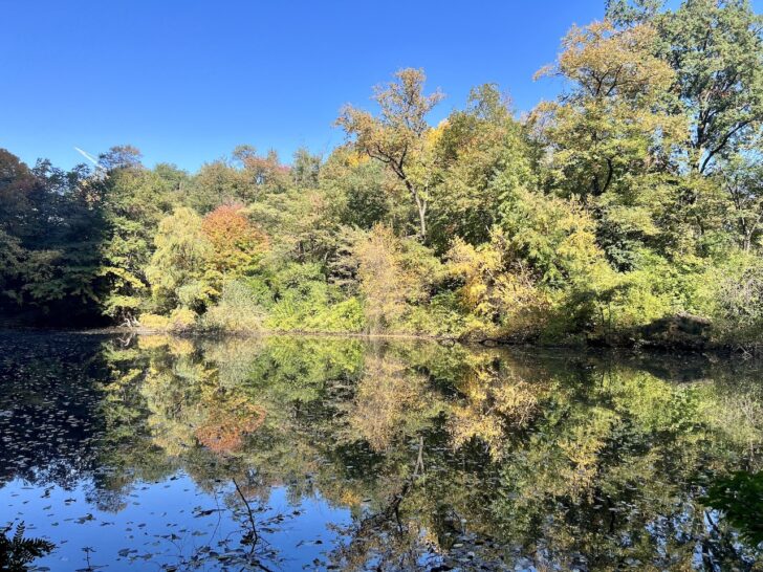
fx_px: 573
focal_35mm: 26
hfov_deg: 67.3
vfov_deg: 53.1
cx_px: 382
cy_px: 286
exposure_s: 1/1295
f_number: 1.5
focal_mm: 5.7
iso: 50
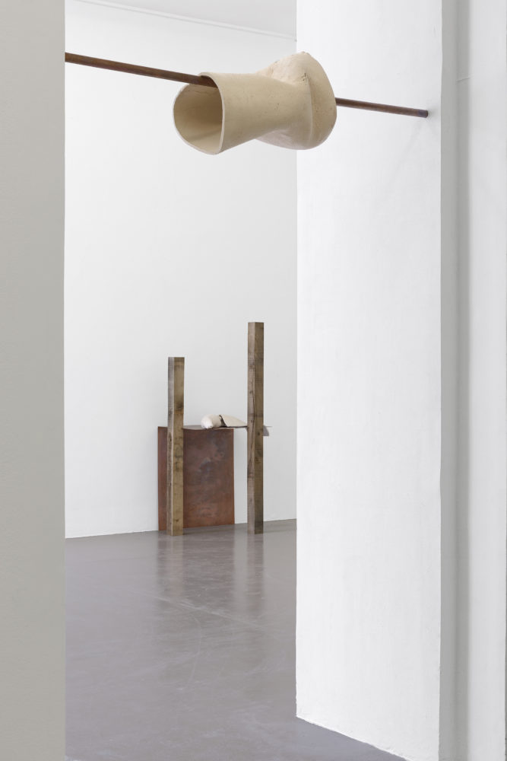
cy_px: 380
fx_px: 1267
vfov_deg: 33.4
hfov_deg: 22.6
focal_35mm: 60
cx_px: 254
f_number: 22
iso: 64
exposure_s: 1/4
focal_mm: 60
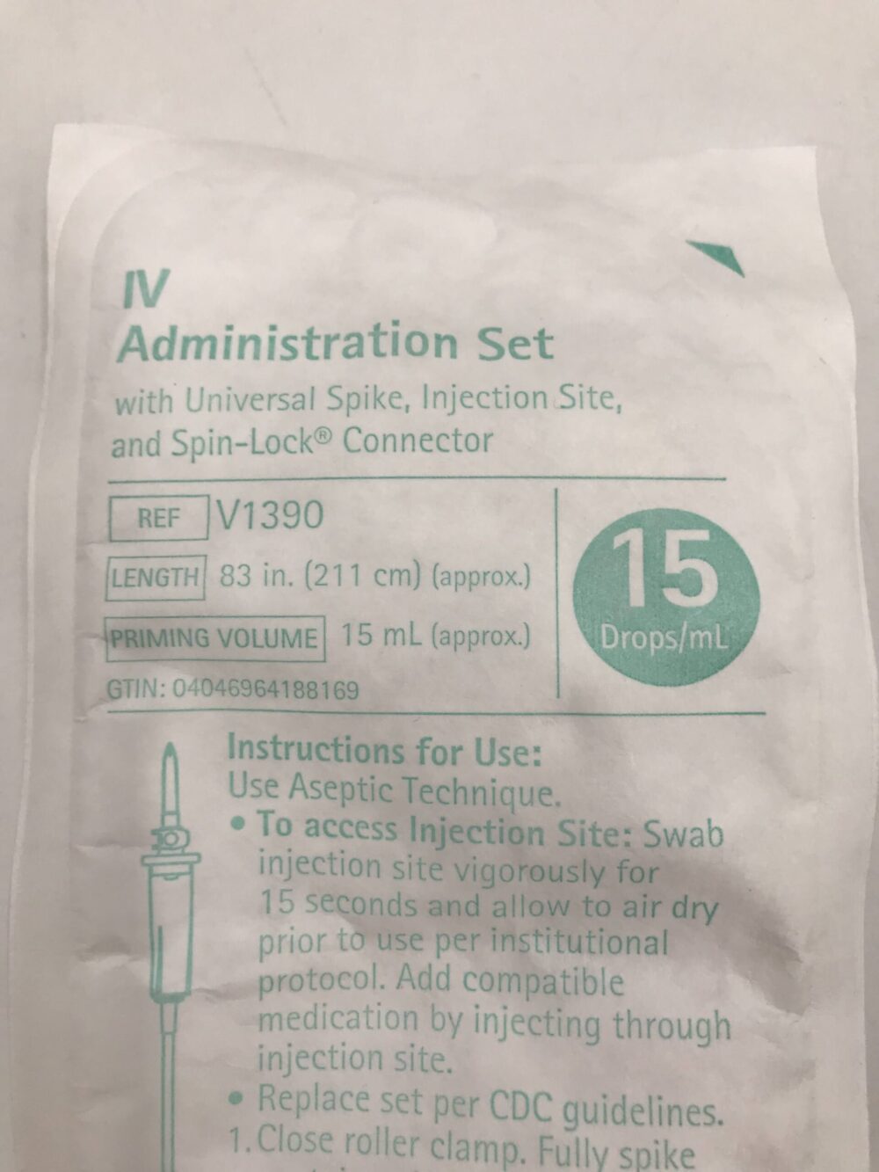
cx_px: 440
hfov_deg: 49.8
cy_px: 586
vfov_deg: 63.4
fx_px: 948
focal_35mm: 28
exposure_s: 1/60
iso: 32
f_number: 1.8
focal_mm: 3.99
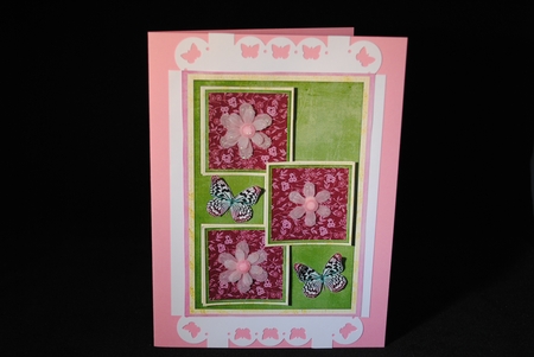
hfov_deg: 38.8
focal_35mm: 51
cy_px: 178
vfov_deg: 26.5
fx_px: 757
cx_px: 267
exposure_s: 1/30
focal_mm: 34
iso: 280
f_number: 5
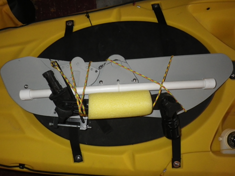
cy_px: 87
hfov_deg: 61.7
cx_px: 118
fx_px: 197
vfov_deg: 48.2
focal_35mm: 29
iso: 400
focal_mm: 5
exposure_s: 1/50
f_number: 3.5
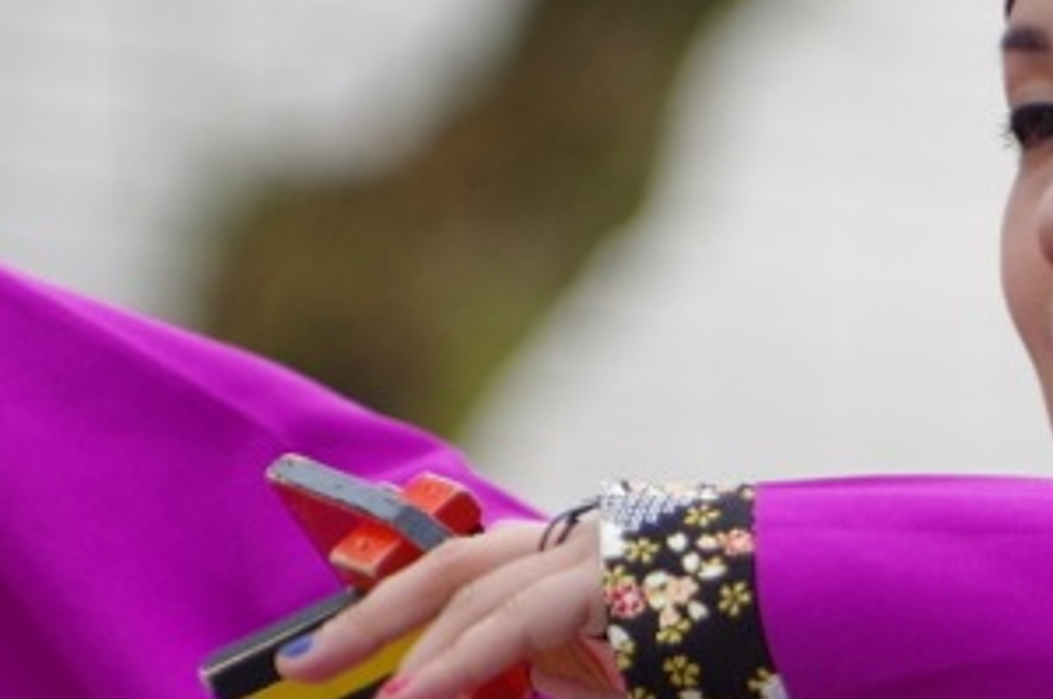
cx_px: 997
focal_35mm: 813
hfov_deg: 2.5
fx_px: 23742
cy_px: 664
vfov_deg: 1.7
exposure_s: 1/1000
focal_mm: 135
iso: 400
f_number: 2.8
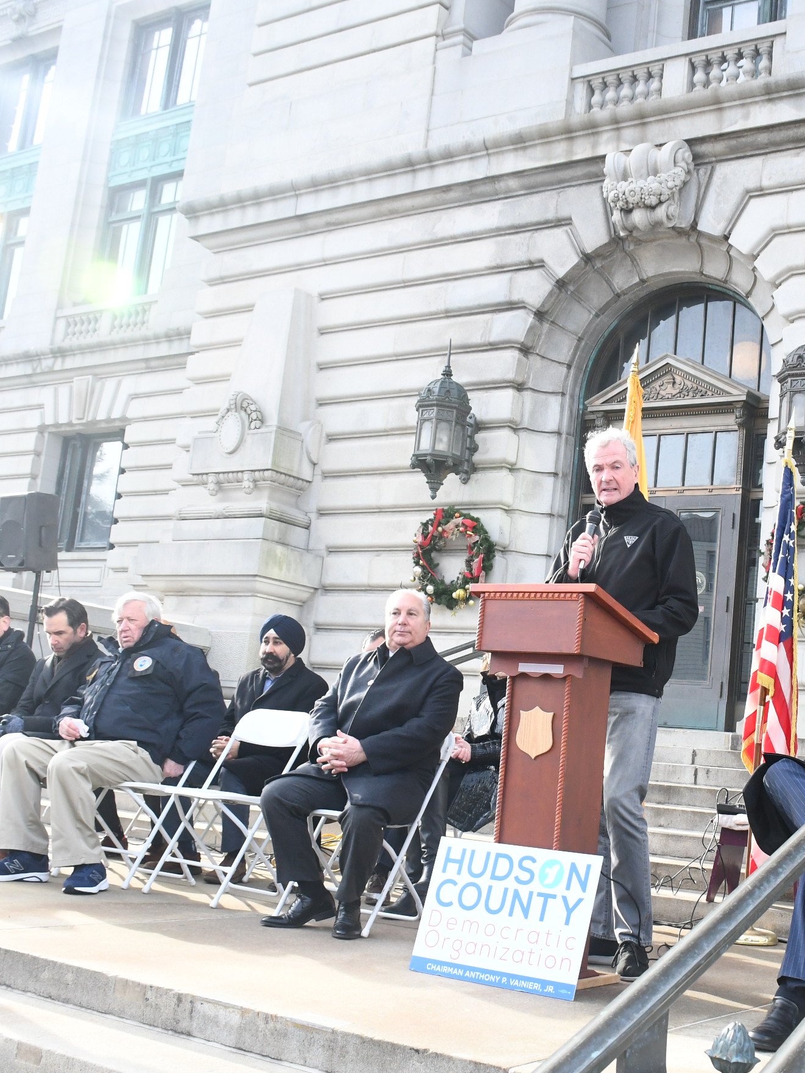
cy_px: 537
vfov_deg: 45.8
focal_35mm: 41
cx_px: 614
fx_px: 1271
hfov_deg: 34.3
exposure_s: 1/200
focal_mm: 18
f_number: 7.1
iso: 1250
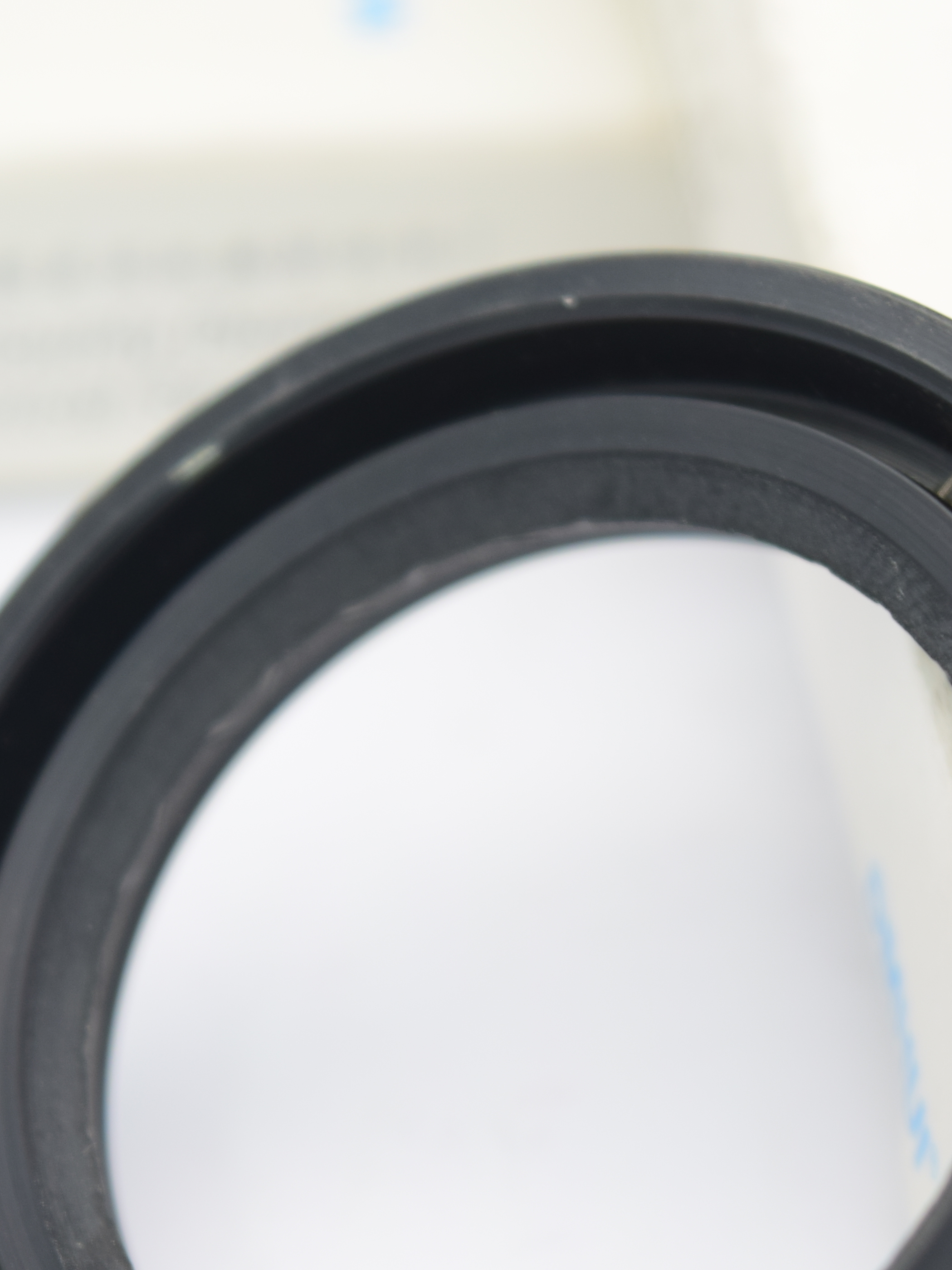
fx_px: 6235
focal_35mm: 170
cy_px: 863
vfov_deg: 11.6
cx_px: 468
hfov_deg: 8.7
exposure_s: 1/3
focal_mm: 55
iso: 100
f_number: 5.6
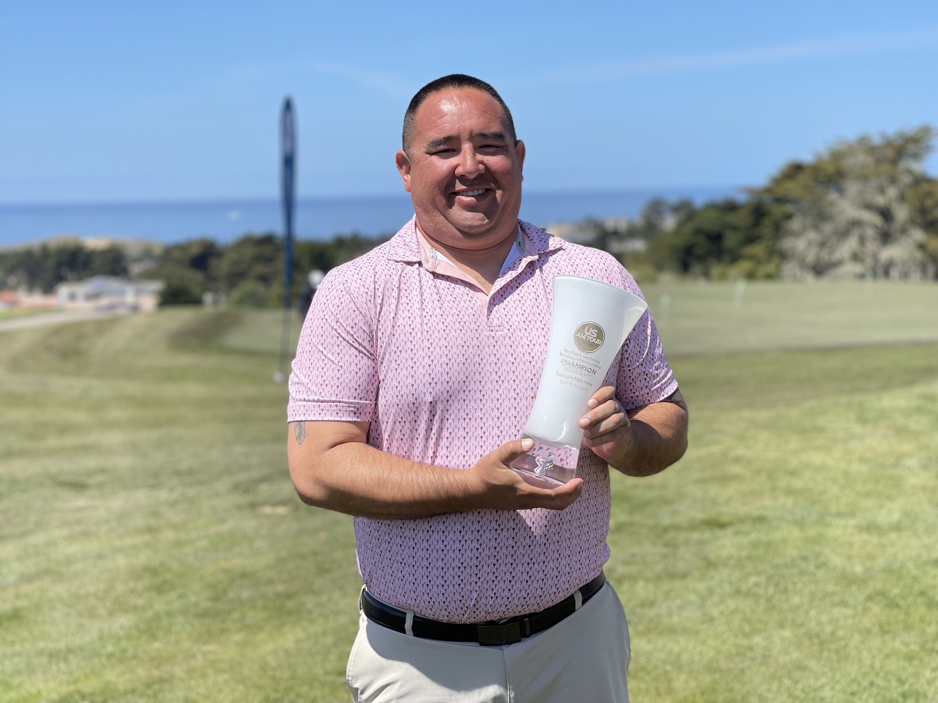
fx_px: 1734
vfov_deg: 22.9
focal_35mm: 64
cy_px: 352
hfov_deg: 30.3
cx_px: 469
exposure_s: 1/1553
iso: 32
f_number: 2.2
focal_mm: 7.5
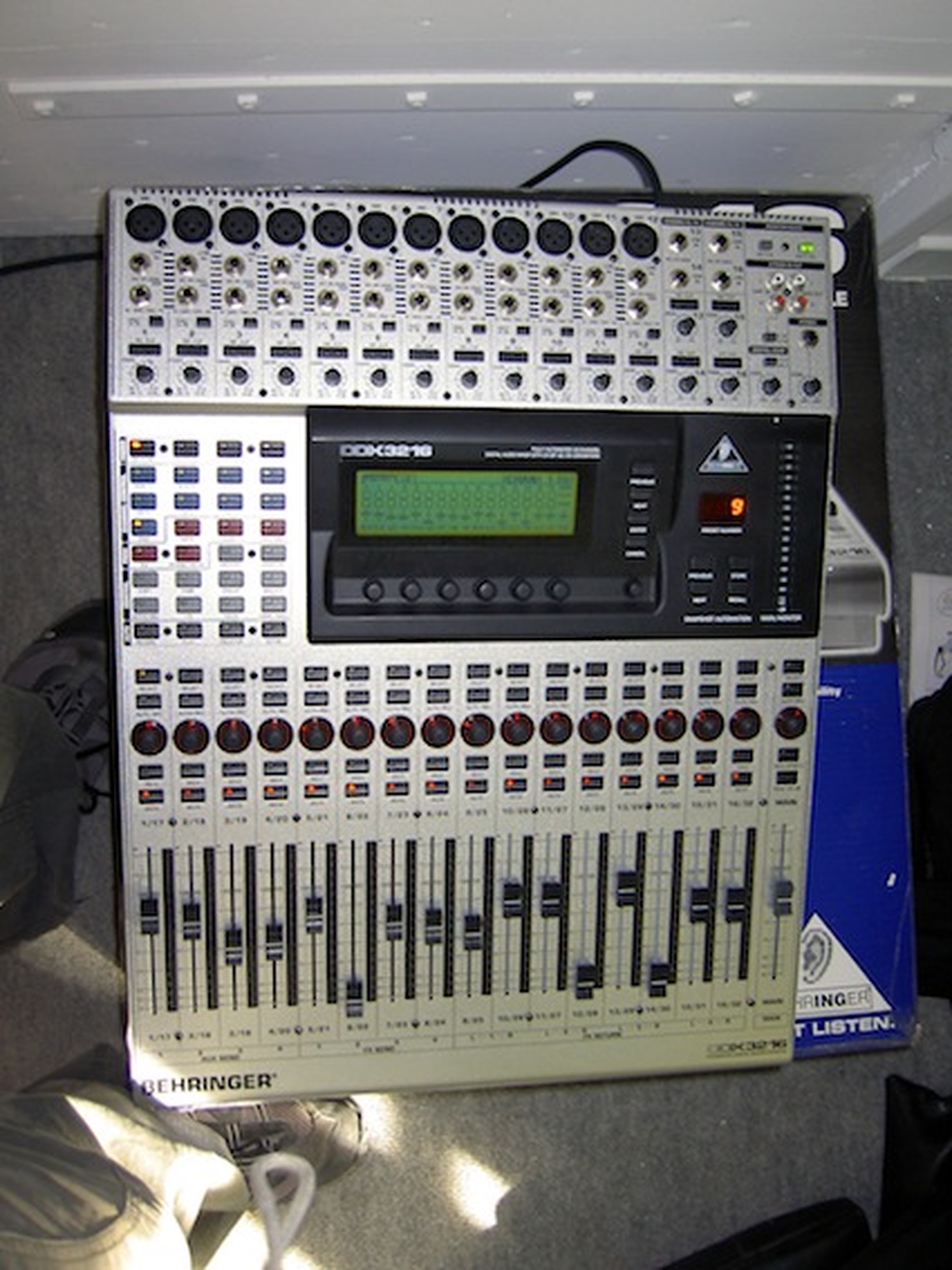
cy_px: 635
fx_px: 1247
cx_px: 476
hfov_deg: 41.8
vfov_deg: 54.0
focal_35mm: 34
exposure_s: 1/60
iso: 100
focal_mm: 5.6
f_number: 2.8
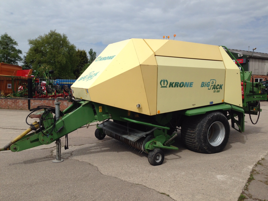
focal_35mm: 33
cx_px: 134
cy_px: 100
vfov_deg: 42.9
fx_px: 255
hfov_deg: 55.4
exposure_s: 1/2584
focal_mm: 4.12
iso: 50
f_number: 2.4
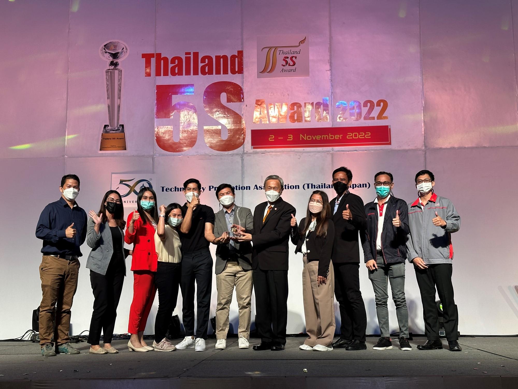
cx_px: 259
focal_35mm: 48
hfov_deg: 39.7
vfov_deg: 30.3
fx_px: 718
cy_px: 194
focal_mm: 6.86
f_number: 1.78
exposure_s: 1/119
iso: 64
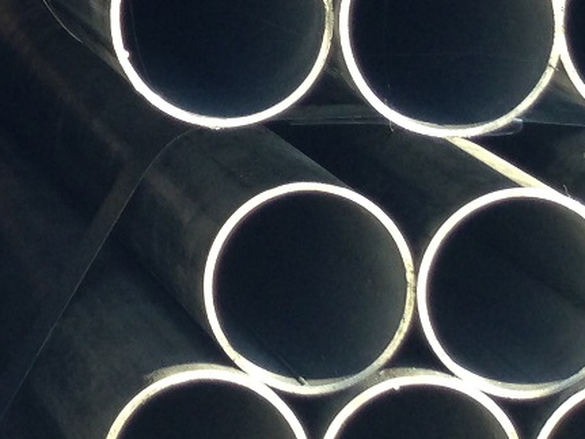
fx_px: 2365
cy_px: -417
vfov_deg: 9.9
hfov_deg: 12.7
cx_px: -495
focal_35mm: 140
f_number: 2.4
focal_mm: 4.13
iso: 50
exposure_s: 1/153
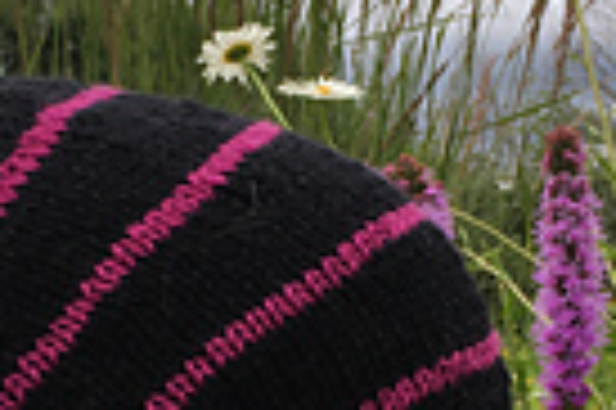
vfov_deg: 12.1
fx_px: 1880
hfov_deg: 18.6
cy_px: 507
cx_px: 220
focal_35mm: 110
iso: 25
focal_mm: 4.15
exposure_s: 1/394
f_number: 2.2
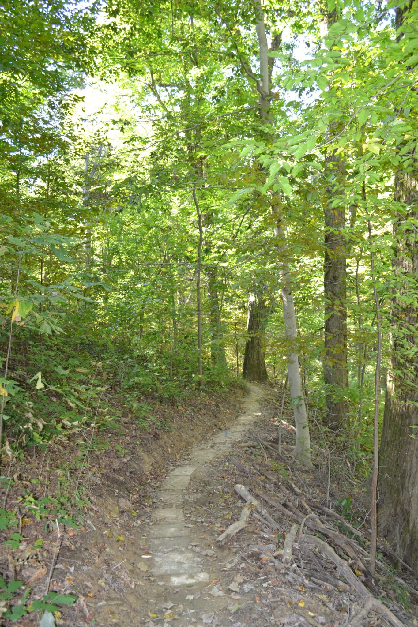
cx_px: 209
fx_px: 470
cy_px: 314
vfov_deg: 67.4
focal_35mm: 27
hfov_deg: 47.9
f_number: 4
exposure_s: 1/60
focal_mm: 18
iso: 400
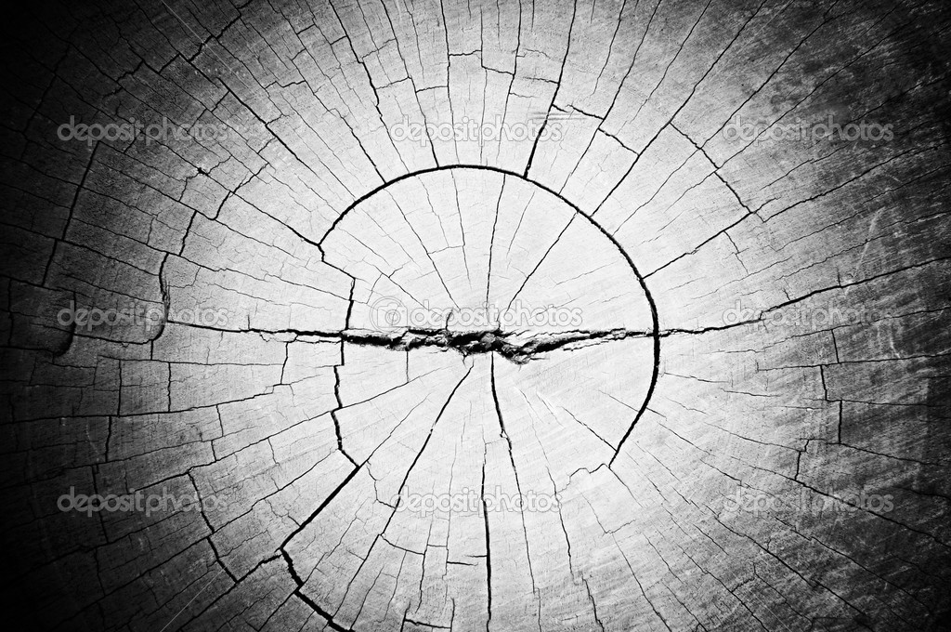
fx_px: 2612
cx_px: 476
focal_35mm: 99
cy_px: 316
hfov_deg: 20.6
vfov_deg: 13.8
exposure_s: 1/80
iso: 500
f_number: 6.3
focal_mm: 66
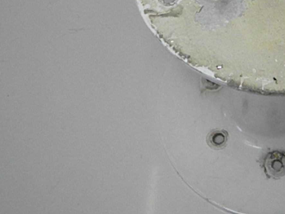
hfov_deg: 28.2
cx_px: 278
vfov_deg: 21.5
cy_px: -18
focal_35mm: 65
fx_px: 535
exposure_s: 1/470
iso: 720
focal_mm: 5
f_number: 7
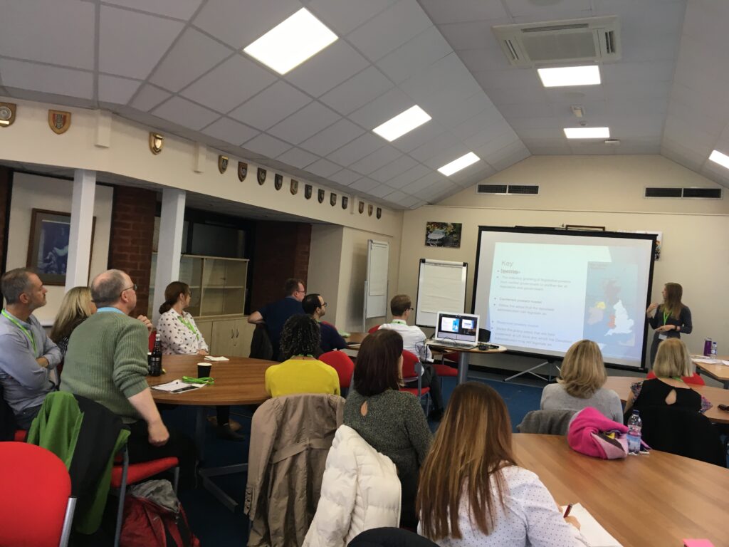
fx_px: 611
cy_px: 274
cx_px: 364
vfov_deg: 48.2
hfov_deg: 61.7
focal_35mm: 29
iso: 40
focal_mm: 4.15
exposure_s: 1/33
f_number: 2.2
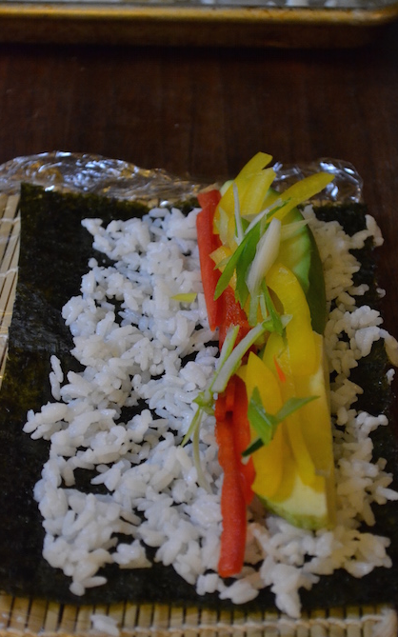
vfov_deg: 22.9
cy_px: 329
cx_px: 210
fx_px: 1572
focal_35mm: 91
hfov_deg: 14.4
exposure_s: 1/40
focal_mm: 55
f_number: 5.6
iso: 3200
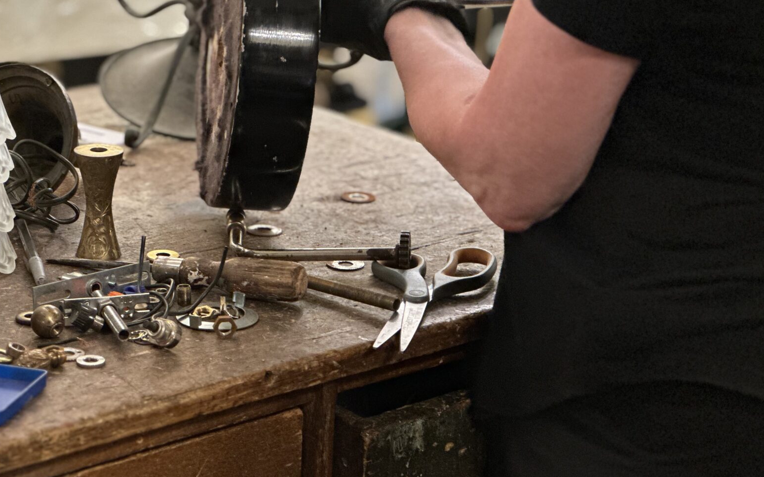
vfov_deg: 12.1
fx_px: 2248
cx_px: 262
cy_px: 109
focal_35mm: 108
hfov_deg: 19.2
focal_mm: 9
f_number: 2.8
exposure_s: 1/40
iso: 250
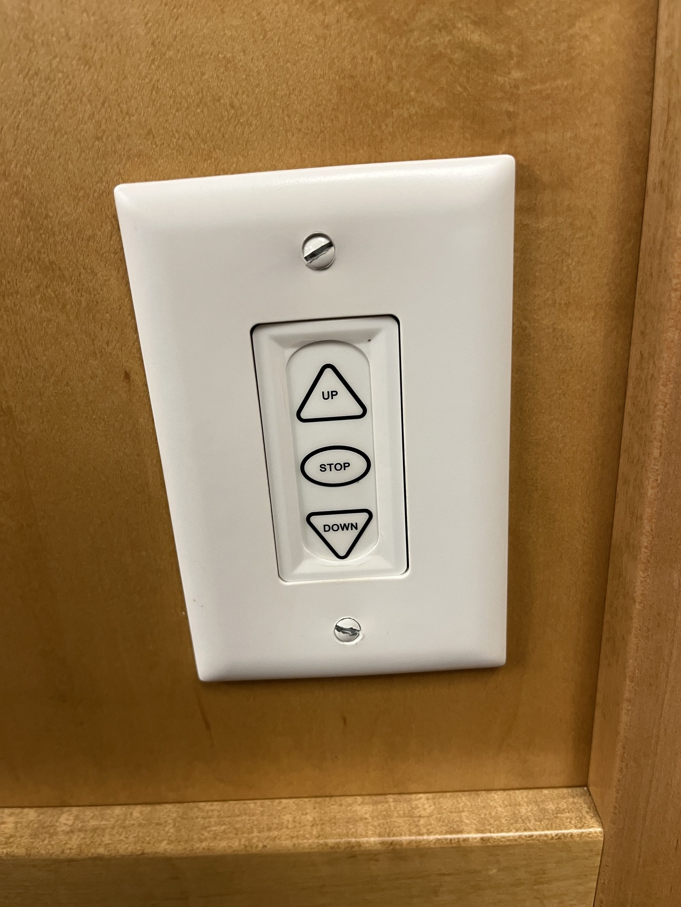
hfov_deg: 53.1
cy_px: 454
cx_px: 340
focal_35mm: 26
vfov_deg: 67.3
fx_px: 682
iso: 160
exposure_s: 1/60
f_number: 1.6
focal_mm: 5.1
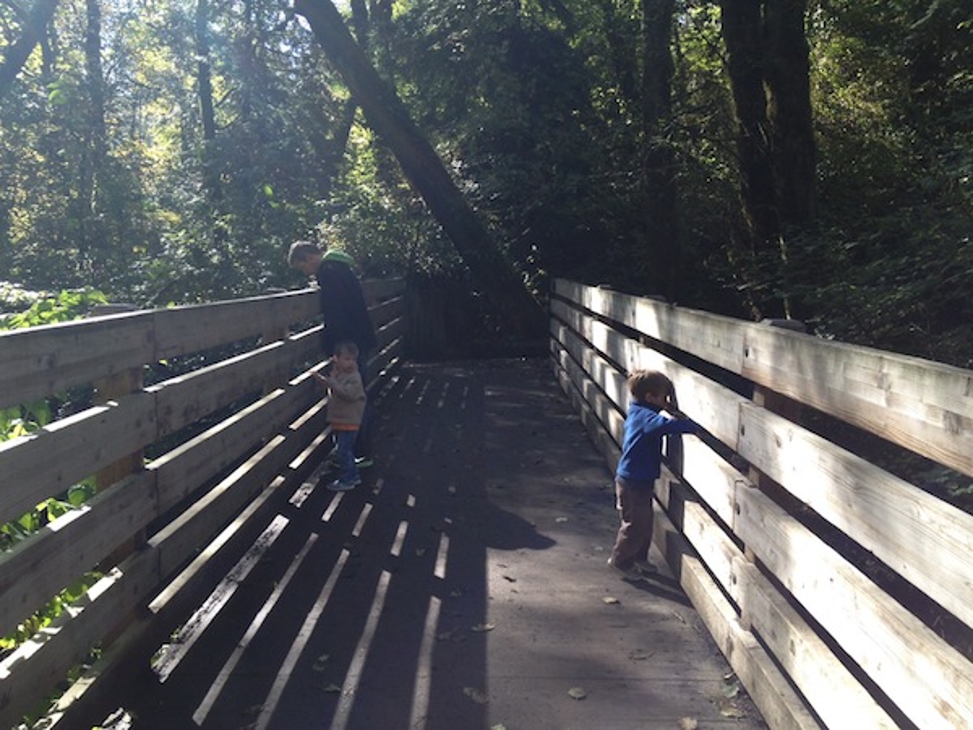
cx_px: 486
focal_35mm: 35
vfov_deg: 40.7
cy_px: 365
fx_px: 984
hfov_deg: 52.6
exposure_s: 1/141
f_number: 2.4
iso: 50
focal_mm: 4.28
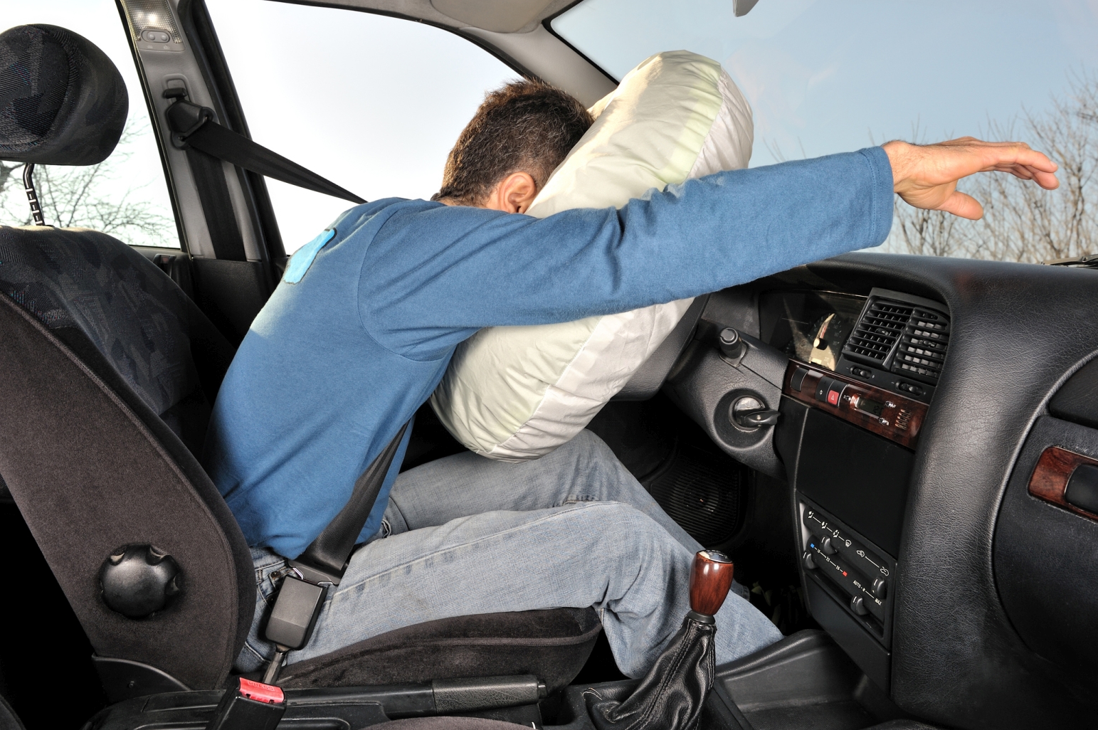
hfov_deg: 65.5
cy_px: 368
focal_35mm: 28
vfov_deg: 46.3
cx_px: 539
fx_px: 853
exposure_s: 1/250
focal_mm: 27
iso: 200
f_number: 10
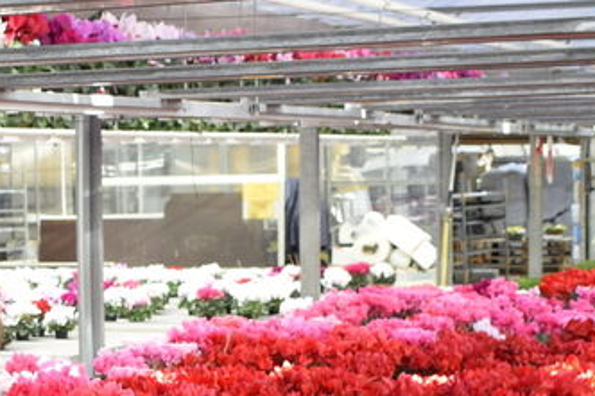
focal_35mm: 125
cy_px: 484
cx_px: -54
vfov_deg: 10.8
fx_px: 2062
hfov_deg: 16.0
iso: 400
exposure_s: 1/160
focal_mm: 23
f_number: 3.8
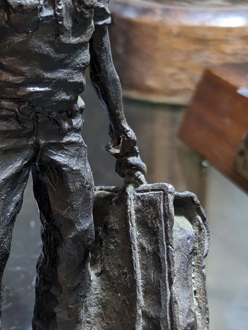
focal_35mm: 118
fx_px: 1124
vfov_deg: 16.7
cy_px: 165
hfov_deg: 12.5
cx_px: 38
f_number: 1.85
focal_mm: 6.81
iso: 204
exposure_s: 1/99.9
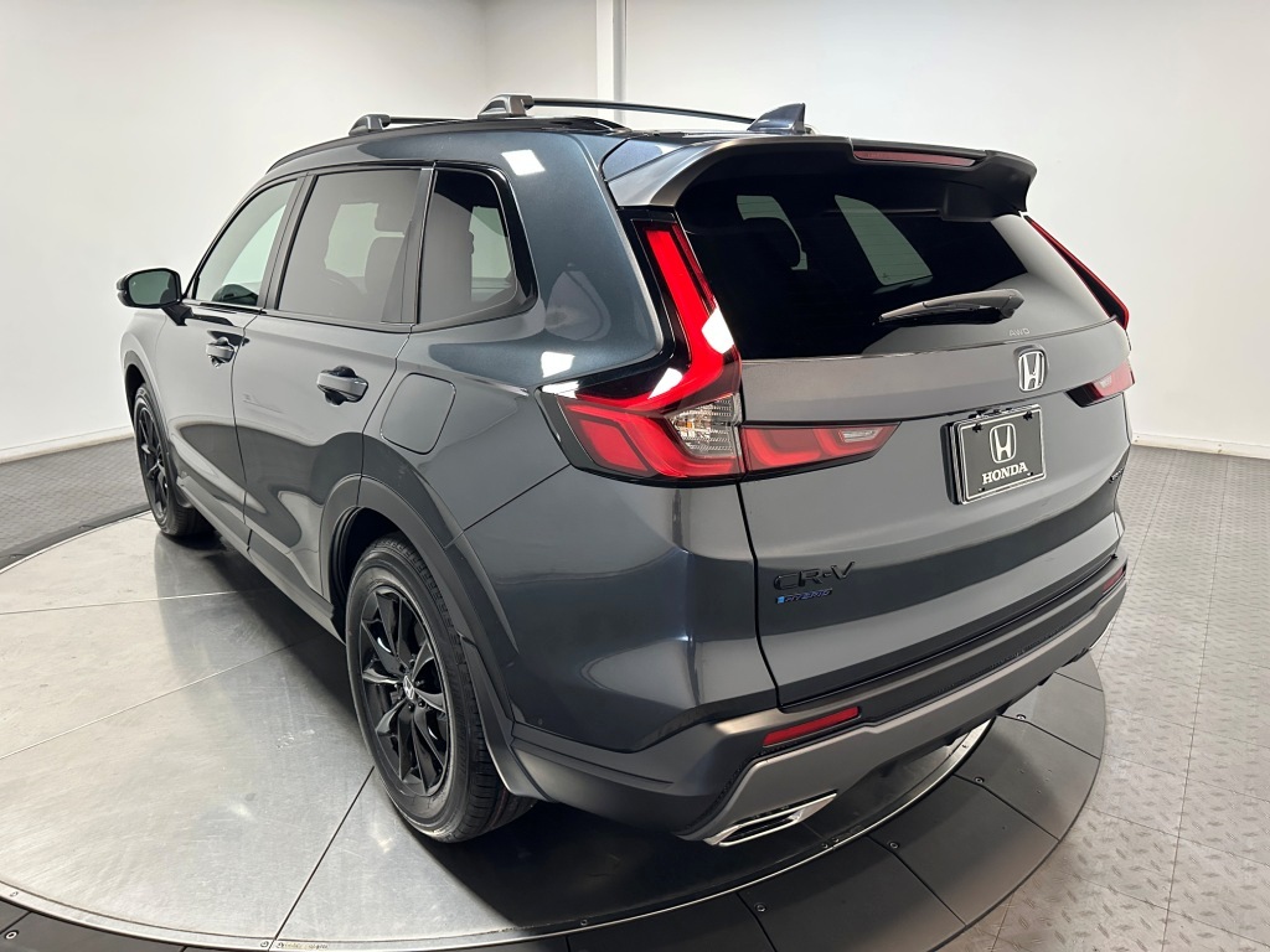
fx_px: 881
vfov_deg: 56.8
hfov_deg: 71.6
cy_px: 476
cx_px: 635
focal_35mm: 24
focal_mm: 6.86
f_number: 1.78
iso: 640
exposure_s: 1/60
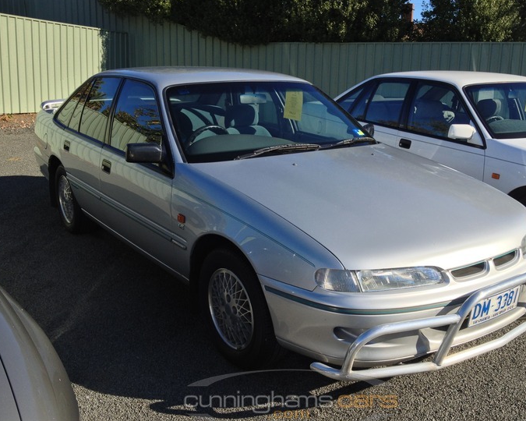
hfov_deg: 46.8
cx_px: 291
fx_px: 607
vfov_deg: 38.2
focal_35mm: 39
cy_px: 218
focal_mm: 4.28
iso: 50
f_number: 2.4
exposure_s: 1/1082
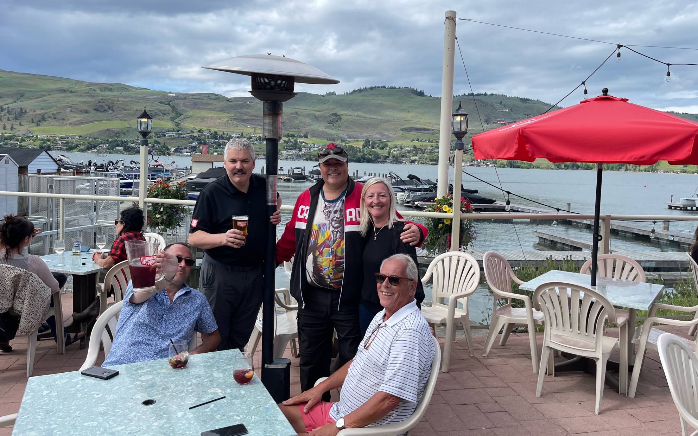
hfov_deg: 66.5
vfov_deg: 44.5
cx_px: 344
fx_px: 533
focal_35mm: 28
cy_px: 191
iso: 32
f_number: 1.6
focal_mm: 5.1
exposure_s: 1/2786
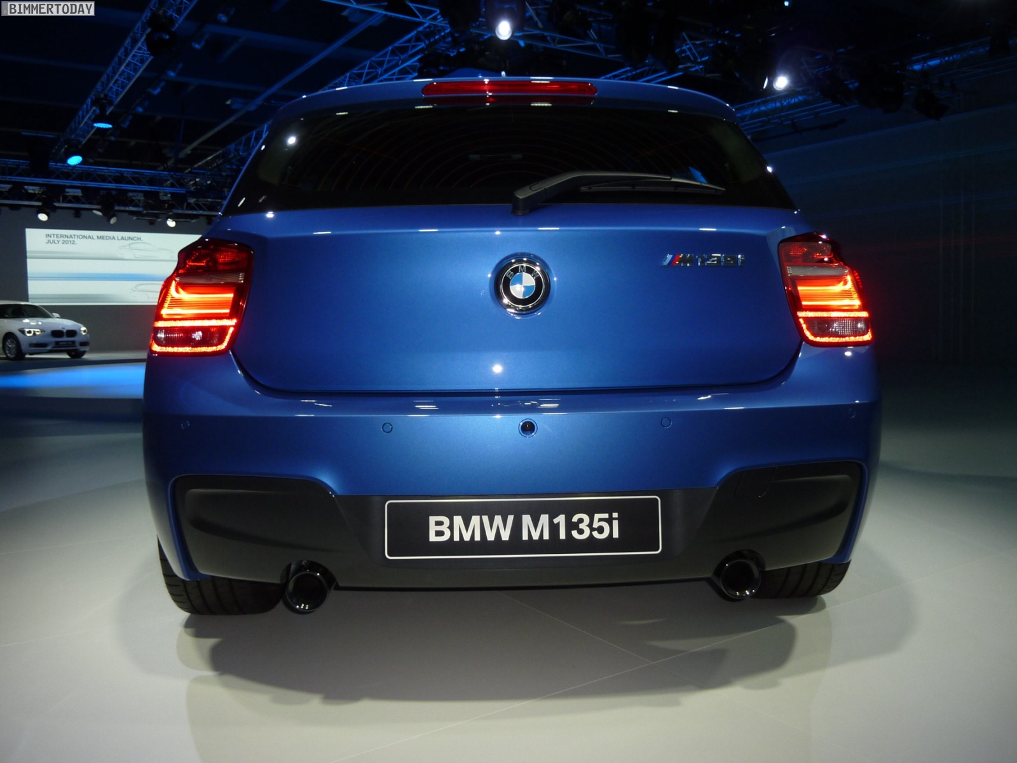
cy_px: 382
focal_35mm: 29
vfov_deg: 48.2
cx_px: 508
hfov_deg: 61.7
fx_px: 852
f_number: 3.4
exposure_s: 1/30
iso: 100
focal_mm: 4.7
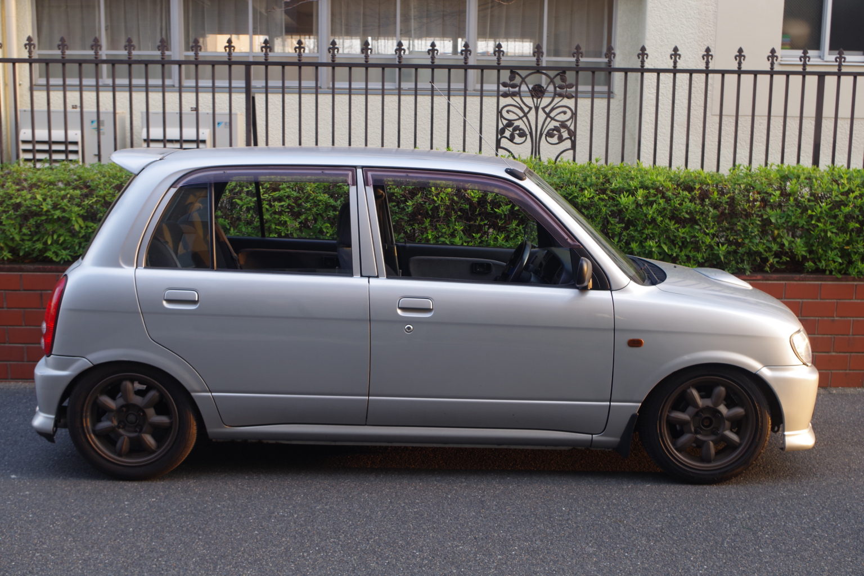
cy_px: 288
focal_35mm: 42
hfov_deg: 46.4
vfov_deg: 31.9
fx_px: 1008
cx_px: 432
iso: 200
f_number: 6.3
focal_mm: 28.13
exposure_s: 1/20
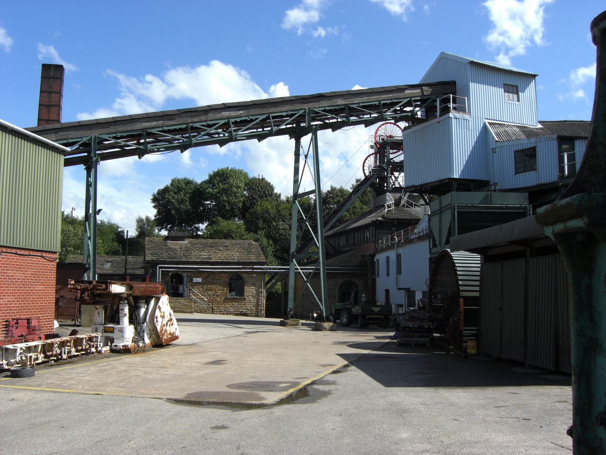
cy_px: 228
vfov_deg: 37.7
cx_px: 303
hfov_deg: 49.0
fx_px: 665
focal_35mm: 38
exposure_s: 1/800
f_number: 4
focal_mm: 7.9
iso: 80
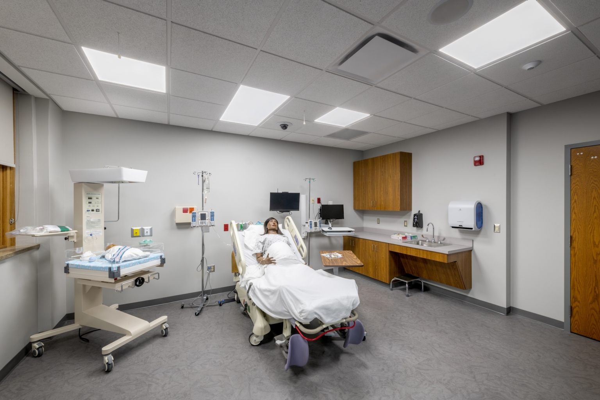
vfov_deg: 81.2
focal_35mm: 14
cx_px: 300
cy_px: 200
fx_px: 233
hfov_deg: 104.3
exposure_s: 1/2.5
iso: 100
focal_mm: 14
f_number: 16
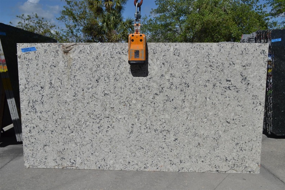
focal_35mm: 30
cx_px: 142
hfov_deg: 61.9
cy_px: 95
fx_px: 237
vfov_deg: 43.6
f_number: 14
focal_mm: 20
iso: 400
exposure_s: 1/800
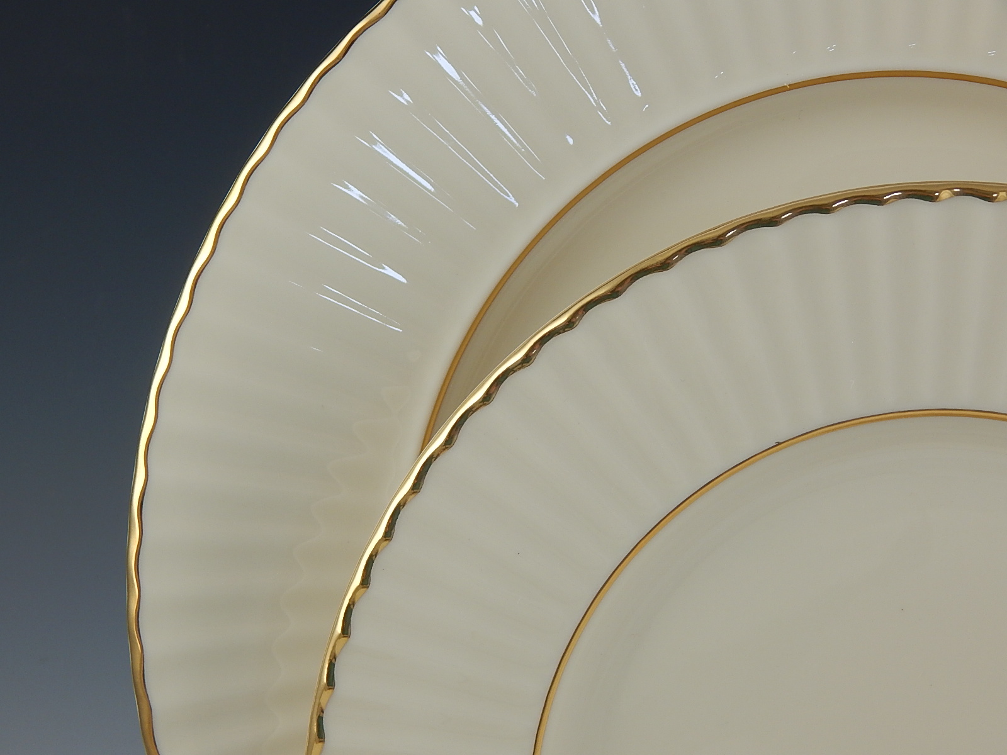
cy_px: 378
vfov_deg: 17.4
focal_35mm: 85
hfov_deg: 23.0
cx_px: 504
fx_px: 2473
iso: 125
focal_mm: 15.3
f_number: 4.3
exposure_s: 1/30
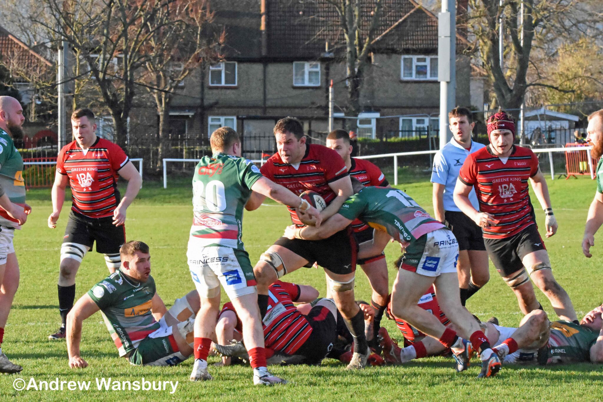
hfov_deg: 8.3
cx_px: 302
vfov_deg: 5.6
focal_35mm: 248
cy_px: 201
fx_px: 4145
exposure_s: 1/2500
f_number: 16
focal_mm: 165
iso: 16000
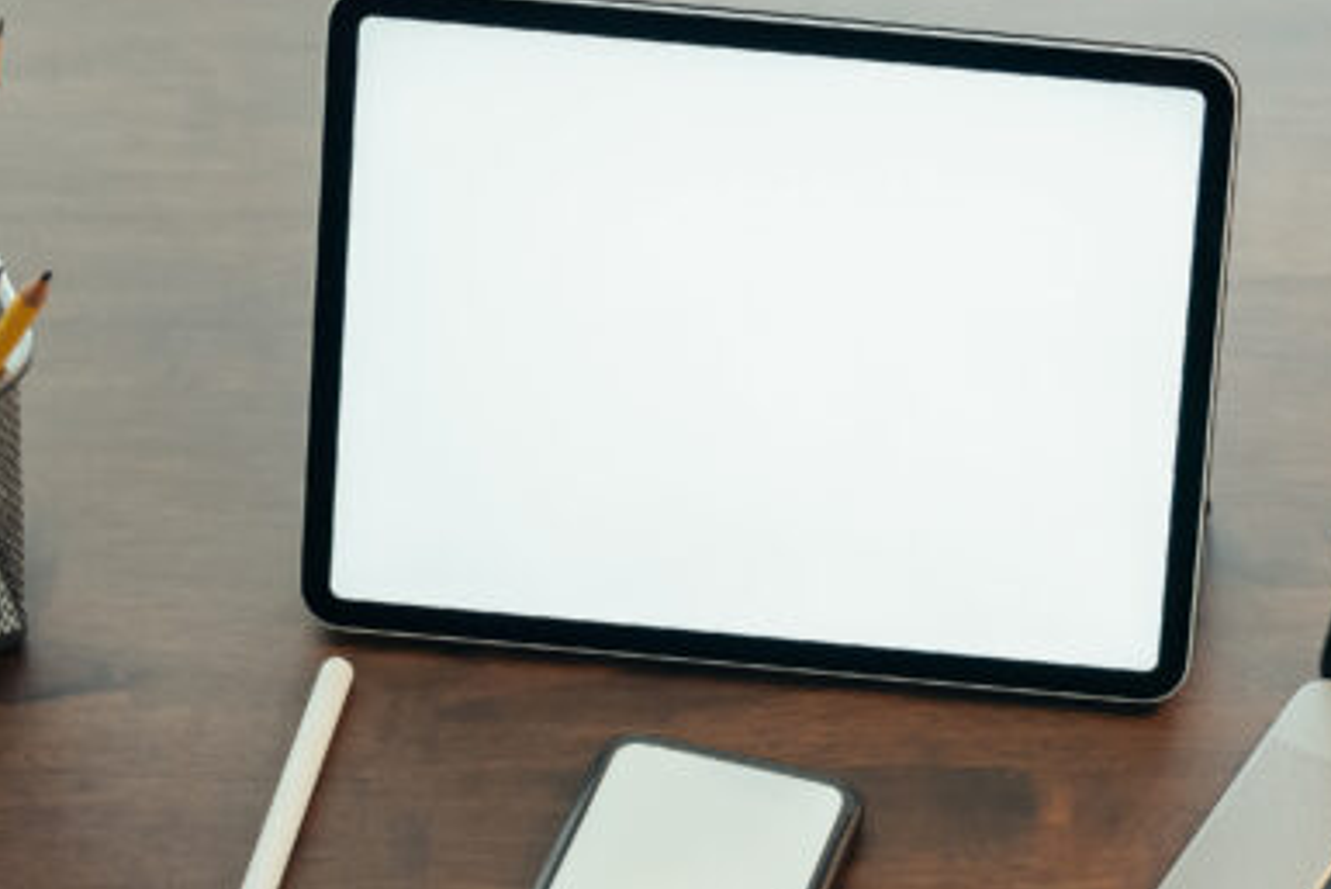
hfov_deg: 17.2
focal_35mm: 117
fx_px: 4327
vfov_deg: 11.7
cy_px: 576
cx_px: 1269
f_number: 3.2
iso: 200
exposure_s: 1/80
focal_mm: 44
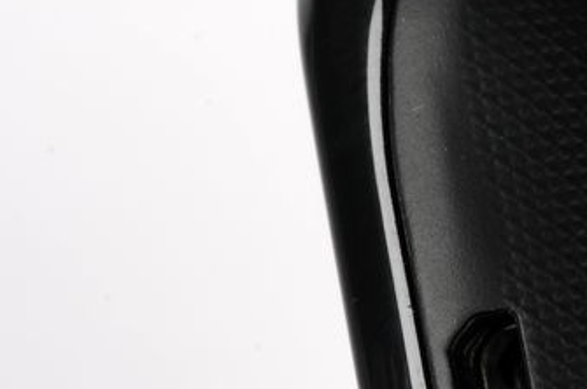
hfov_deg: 4.9
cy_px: 225
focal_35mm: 423
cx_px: 548
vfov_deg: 3.2
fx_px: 6890
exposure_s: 1/125
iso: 200
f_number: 22
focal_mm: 105
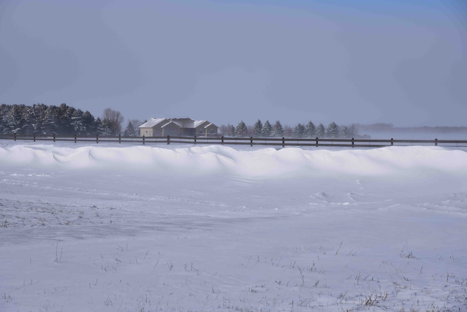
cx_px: 234
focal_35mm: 112
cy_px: 156
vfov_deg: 12.2
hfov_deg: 18.3
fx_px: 1453
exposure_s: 1/1250
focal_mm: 112
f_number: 9
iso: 200
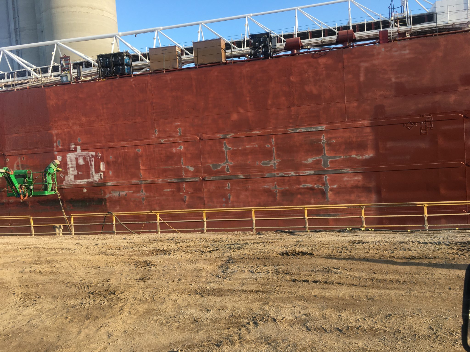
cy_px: 176
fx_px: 394
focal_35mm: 29
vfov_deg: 48.2
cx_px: 235
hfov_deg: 61.7
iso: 25
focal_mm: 4.15
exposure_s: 1/430
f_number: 2.2
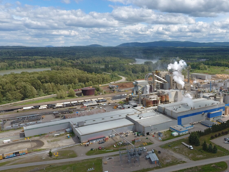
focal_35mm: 34
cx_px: 192
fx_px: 225
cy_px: 107
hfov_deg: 49.8
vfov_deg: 41.5
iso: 100
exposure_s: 1/1053
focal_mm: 3.61
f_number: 2.8
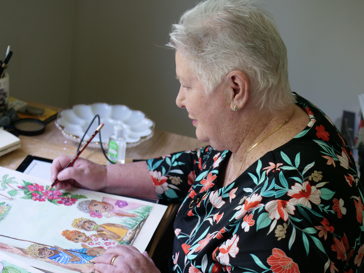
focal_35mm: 70
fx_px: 736
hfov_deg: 27.8
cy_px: 136
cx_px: 182
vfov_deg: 21.0
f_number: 2.8
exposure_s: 1/125
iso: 640
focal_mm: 35
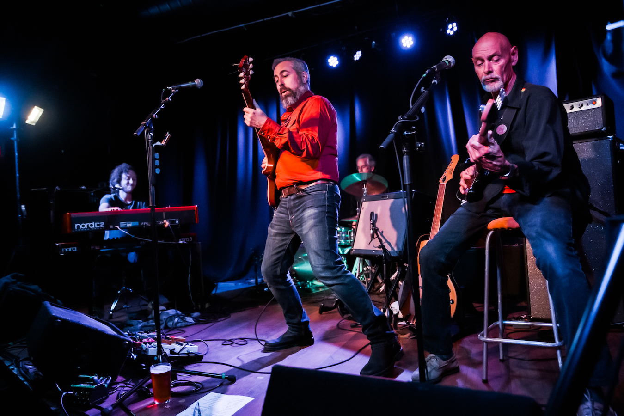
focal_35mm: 27
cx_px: 312
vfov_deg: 47.9
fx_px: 468
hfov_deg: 67.4
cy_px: 208
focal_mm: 27
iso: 2000
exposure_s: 1/640
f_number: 2.8
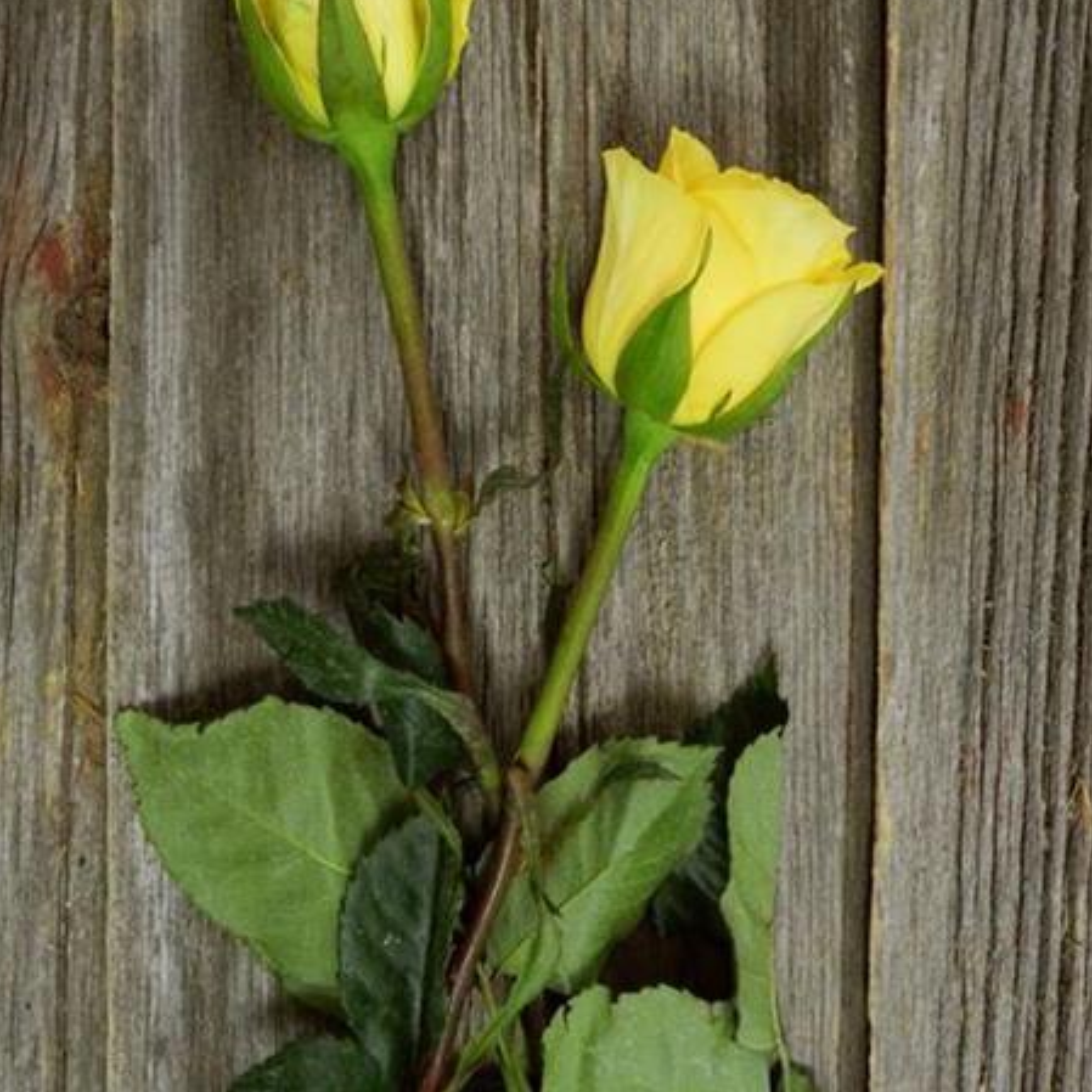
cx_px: 506
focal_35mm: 42
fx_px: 1499
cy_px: 291
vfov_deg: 39.1
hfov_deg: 40.0
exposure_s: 1/60
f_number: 3.7
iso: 800
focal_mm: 5.6
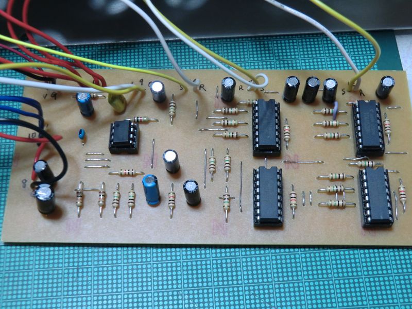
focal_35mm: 55
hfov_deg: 34.9
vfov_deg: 26.6
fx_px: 655
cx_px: 206
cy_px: 154
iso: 400
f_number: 4.2
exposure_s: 1/20
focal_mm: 9.8
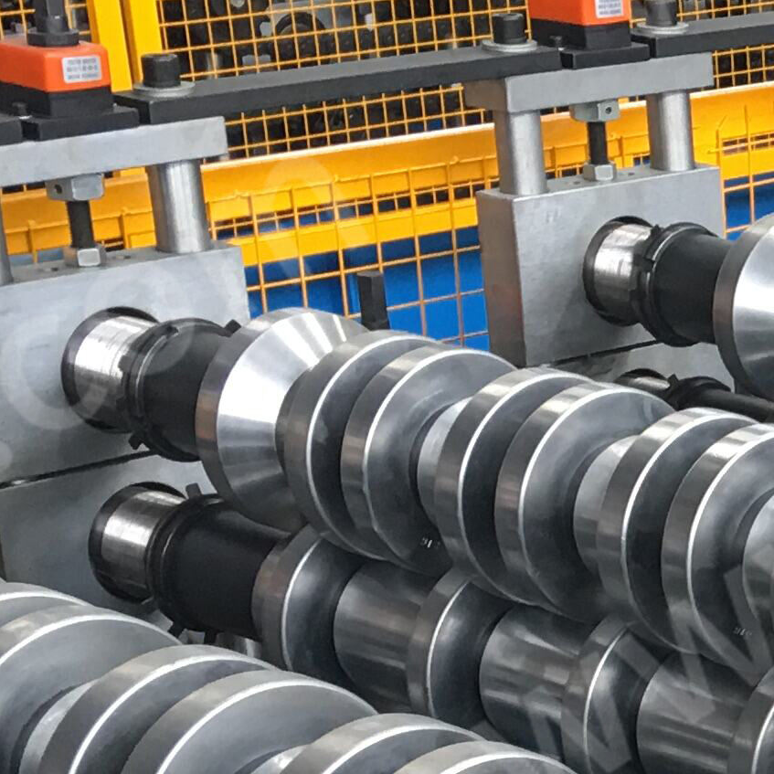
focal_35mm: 122
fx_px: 3086
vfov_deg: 13.9
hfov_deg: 12.9
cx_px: 1417
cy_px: 913
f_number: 2.2
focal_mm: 4.15
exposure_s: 1/33
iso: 40
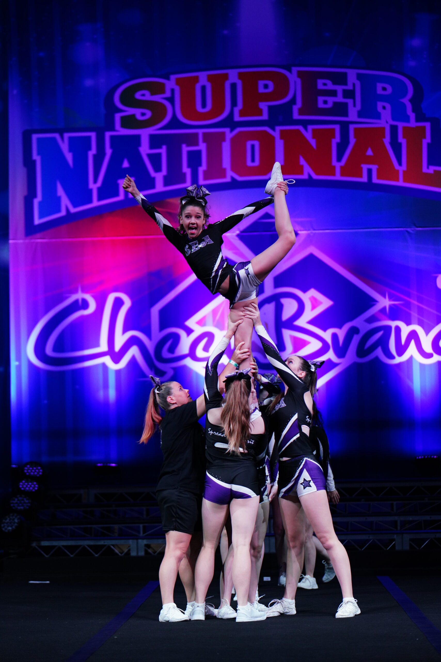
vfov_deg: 16.9
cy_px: 331
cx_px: 220
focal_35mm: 121
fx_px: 2222
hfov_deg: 11.3
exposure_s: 1/640
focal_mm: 121
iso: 2500
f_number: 2.8
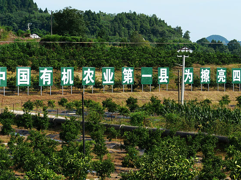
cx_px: 189
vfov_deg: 10.2
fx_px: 1010
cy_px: 75
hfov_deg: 13.5
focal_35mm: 145
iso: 100
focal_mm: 70
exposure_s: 1/125
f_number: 10
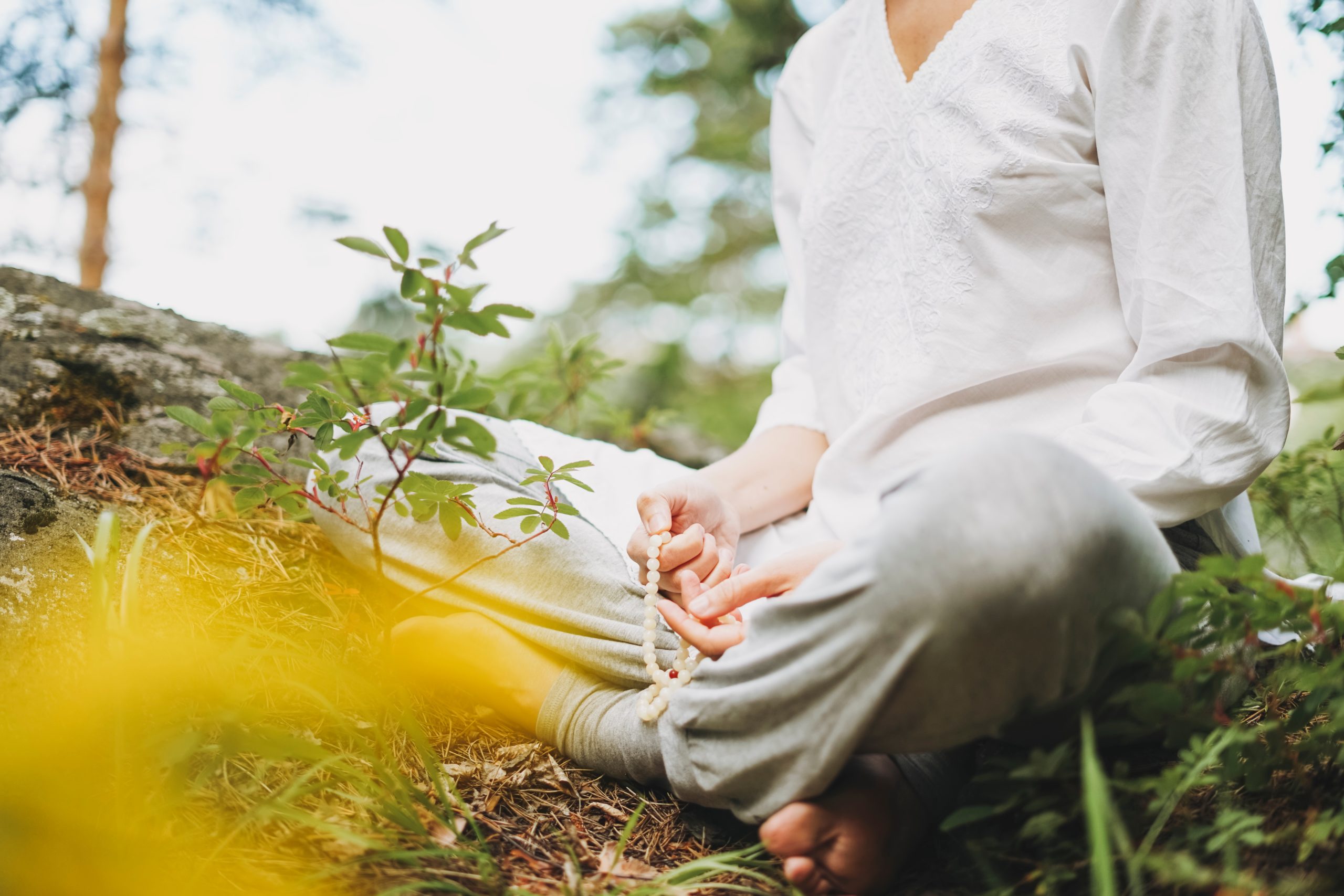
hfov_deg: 39.6
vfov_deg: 27.0
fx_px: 1867
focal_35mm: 50
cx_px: 672
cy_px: 448
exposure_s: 1/500
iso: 100
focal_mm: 50
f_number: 1.8
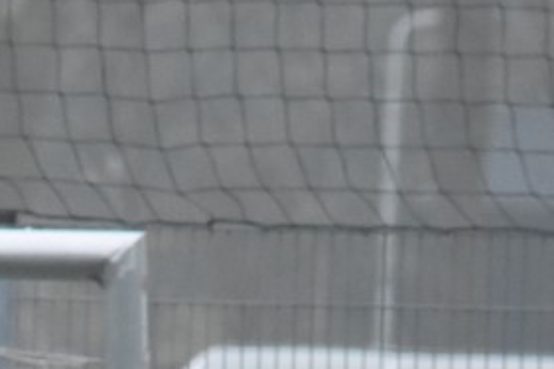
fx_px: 28359
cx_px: -203
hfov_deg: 1.1
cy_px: 716
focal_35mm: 1844
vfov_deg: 0.7
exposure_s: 1/2500
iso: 4000
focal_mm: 300
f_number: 6.3
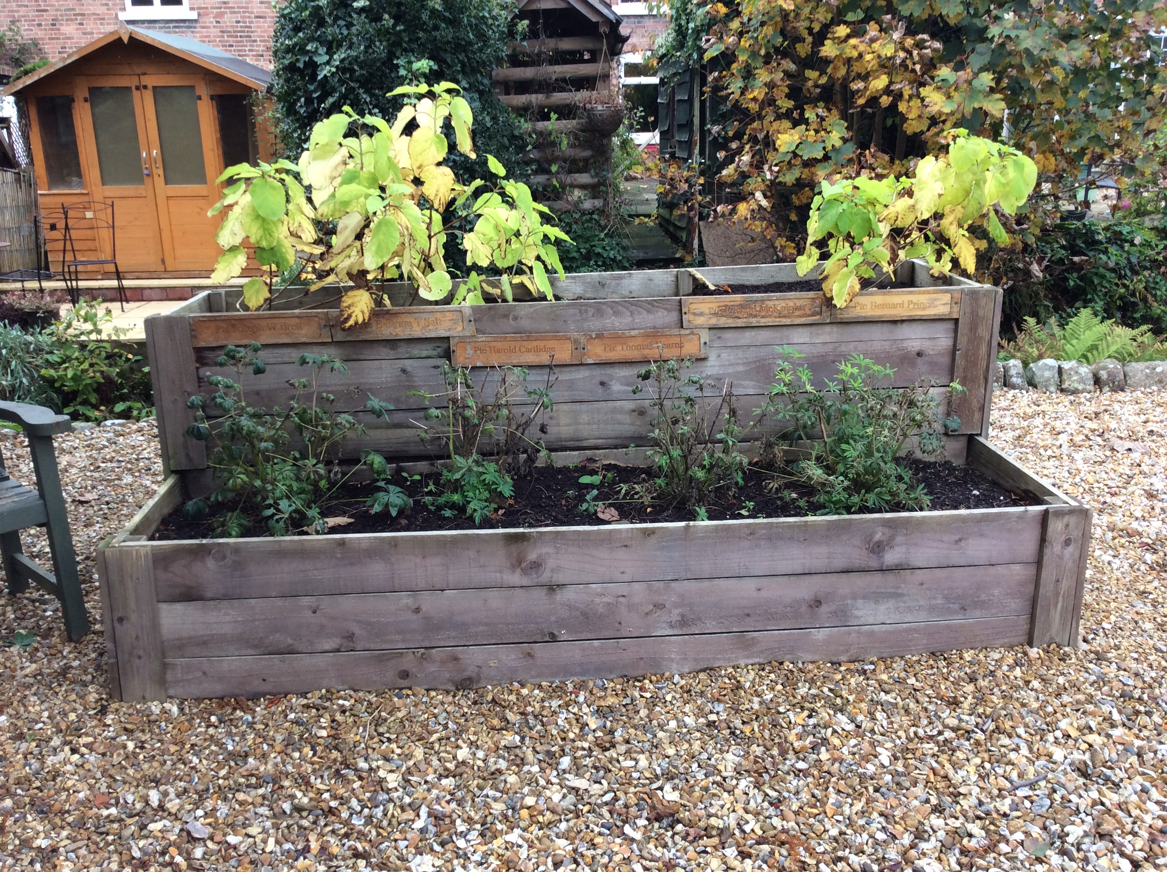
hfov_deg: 56.9
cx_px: 584
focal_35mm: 32
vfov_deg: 44.1
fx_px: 1077
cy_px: 436
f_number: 2.4
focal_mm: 3.3
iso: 32
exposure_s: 1/156
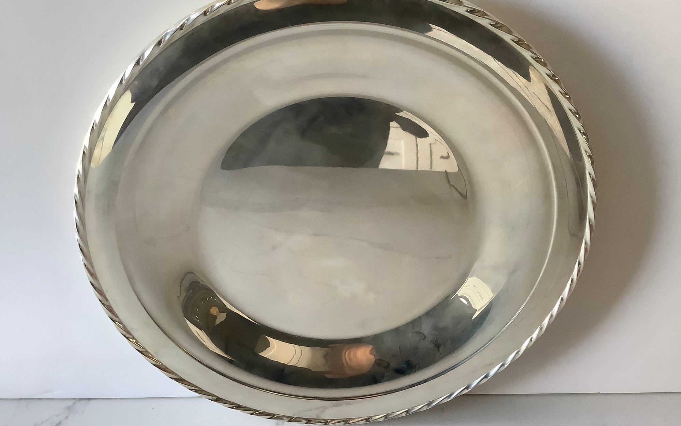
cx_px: 342
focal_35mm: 33
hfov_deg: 58.1
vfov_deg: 38.3
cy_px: 214
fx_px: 612
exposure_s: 1/60
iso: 160
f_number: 2.4
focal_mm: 3.3
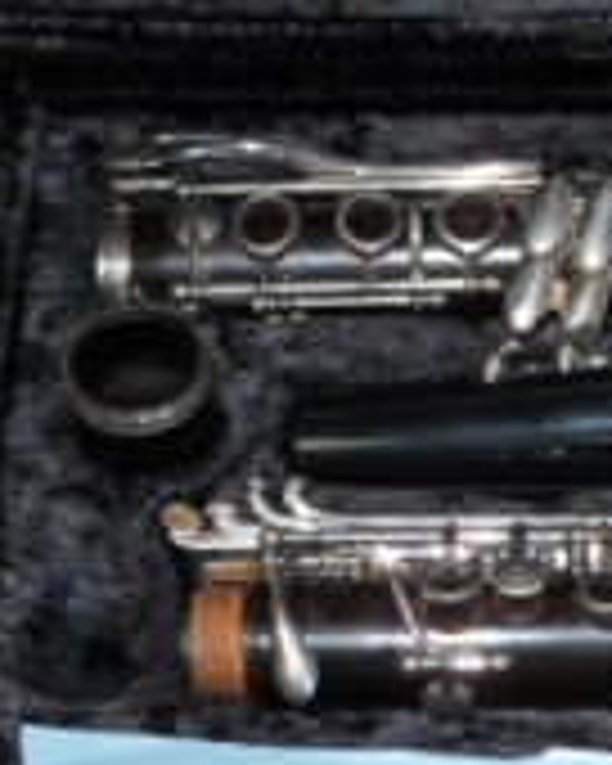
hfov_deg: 12.8
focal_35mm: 120
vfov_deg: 16.0
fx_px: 2717
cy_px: 522
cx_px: 495
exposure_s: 1/30
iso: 80
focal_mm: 7.3
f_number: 3.2
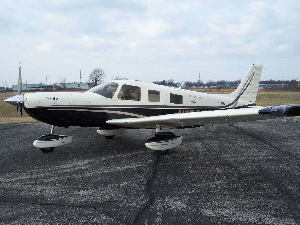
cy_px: 112
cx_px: 150
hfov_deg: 49.0
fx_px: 329
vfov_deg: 37.7
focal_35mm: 38
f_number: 2.8
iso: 80
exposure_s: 1/750
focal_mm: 6.3
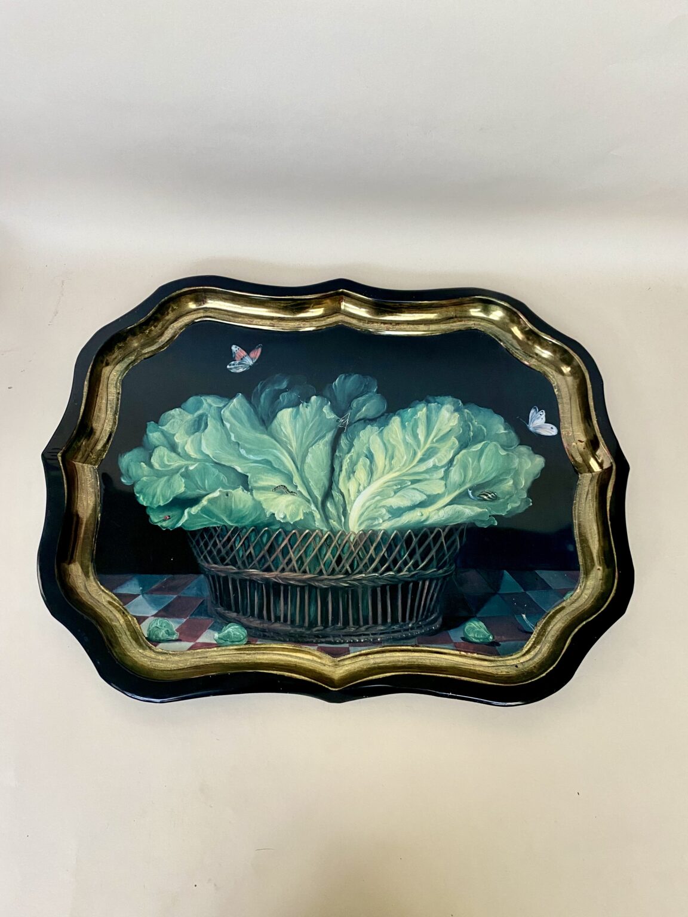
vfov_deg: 67.3
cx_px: 344
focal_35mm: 26
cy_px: 458
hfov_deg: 53.1
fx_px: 689
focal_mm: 4.25
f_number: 1.8
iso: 125
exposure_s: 1/79
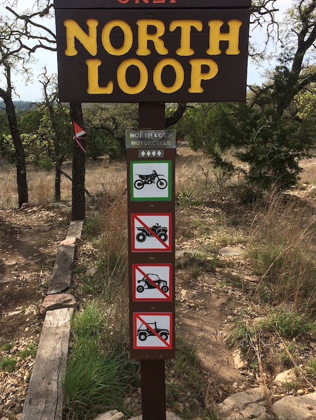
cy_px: 183
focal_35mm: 34
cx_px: 141
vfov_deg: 53.8
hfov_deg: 41.8
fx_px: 414
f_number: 2.2
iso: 32
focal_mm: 4.15
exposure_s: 1/1172
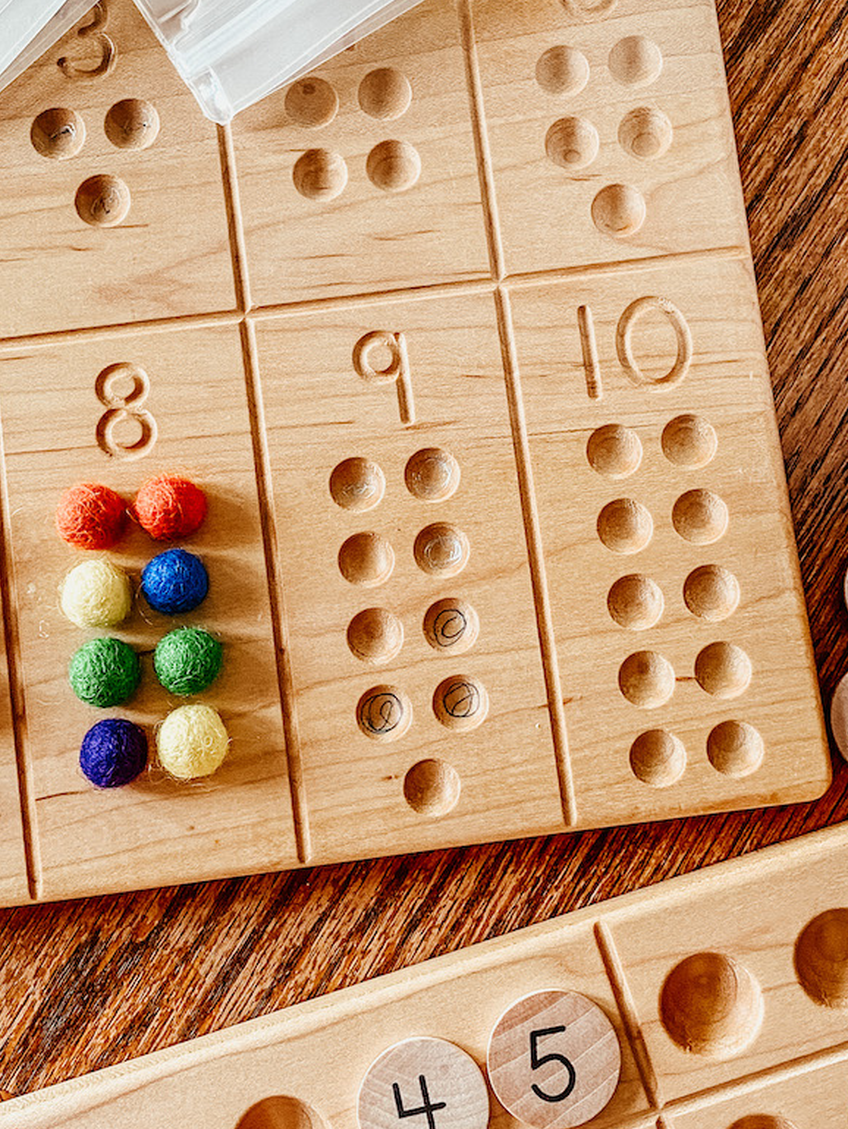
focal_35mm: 54
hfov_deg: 27.0
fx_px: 1763
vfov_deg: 35.4
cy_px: 428
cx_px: 480
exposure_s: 1/60
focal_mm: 4.25
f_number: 1.8
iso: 125
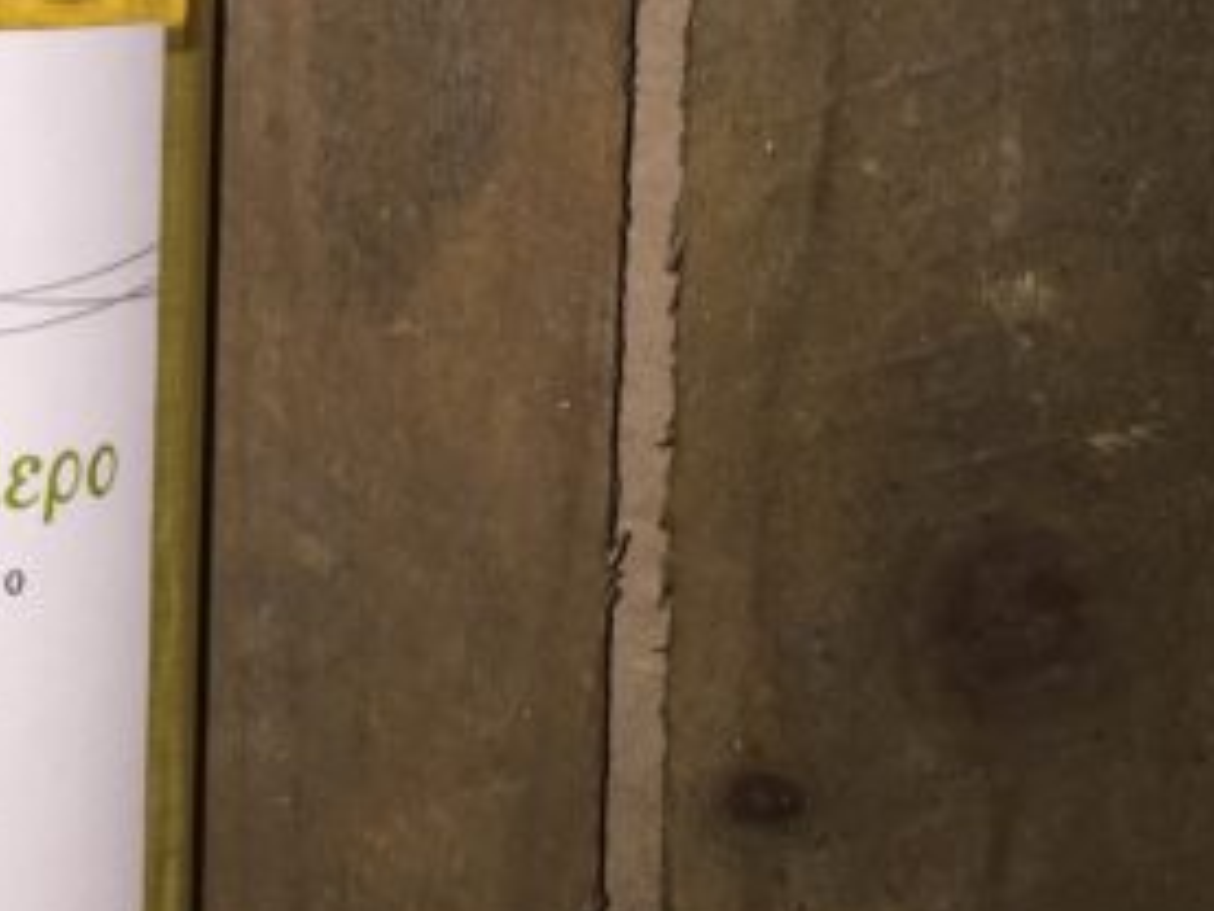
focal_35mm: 92
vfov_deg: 15.9
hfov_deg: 20.5
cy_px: 96
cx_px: -53
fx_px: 3228
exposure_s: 1/54
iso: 32
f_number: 2.2
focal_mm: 4.15
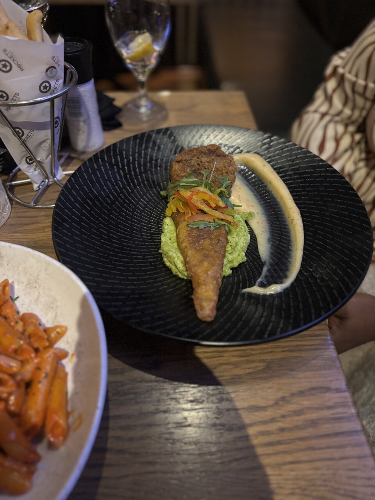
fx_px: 376
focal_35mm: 26
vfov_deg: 67.3
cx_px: 188
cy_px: 250
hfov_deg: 53.1
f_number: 1.6
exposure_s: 1/25
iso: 800
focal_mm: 5.96
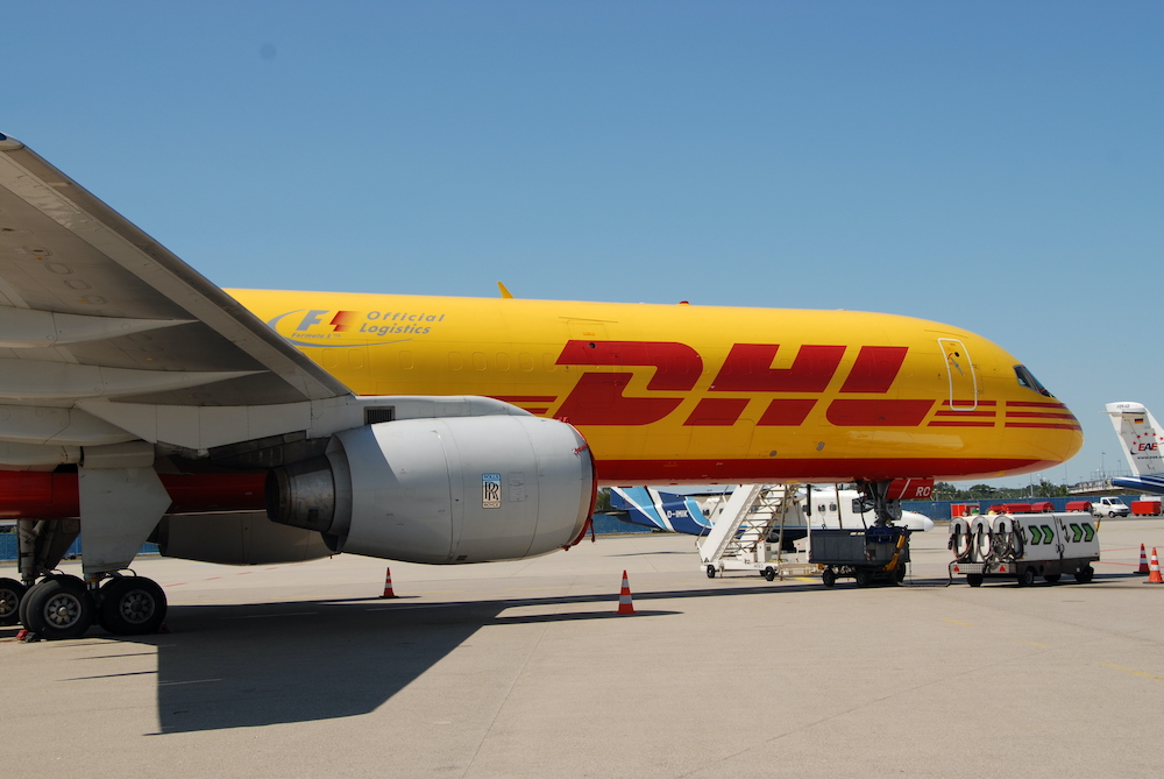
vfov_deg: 26.5
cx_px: 582
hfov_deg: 38.8
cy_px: 390
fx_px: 1651
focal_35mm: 51
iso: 100
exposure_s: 1/320
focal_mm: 34
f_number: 9
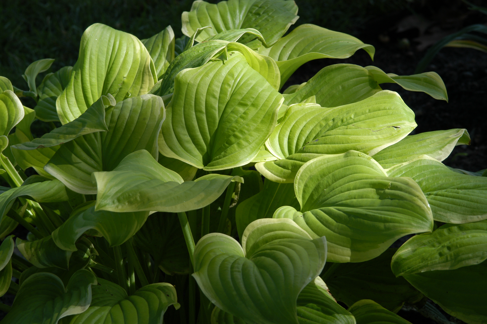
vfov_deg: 8.7
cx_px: 244
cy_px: 162
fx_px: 2129
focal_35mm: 158
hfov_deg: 13.1
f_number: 9
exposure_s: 1/160
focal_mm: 105
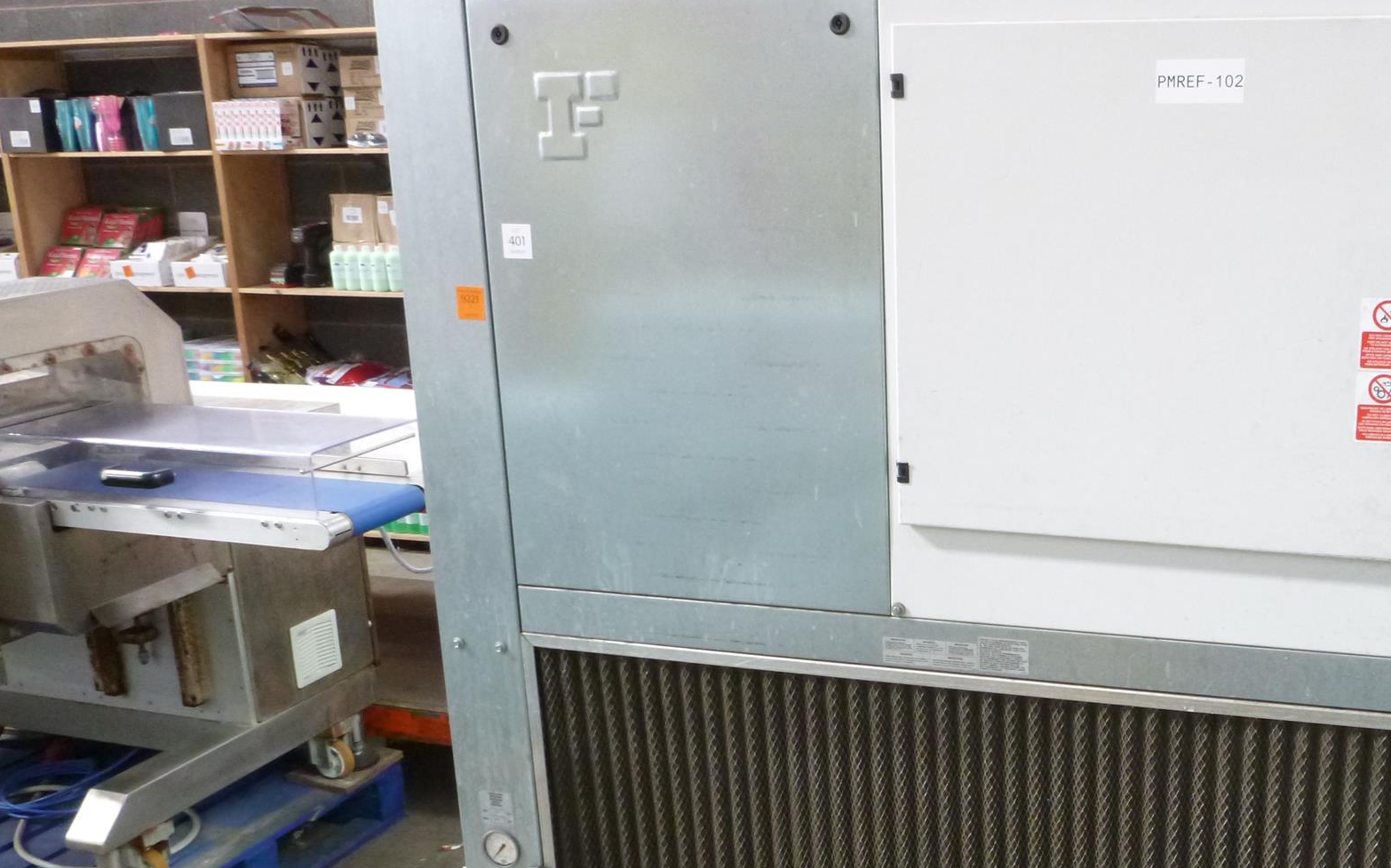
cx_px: 957
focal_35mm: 39
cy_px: 564
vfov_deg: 32.5
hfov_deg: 49.3
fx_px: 1478
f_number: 3.9
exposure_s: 1/40
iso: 400
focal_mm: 4.5
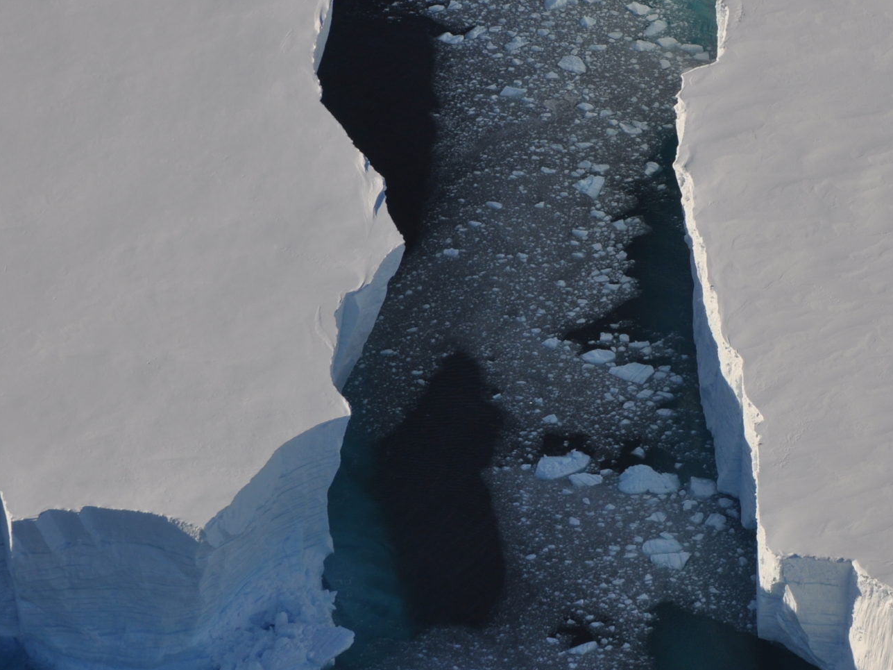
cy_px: 326
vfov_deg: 4.9
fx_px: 7763
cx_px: 796
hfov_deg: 6.6
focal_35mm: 301
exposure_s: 1/1250
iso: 200
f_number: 9
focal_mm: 105
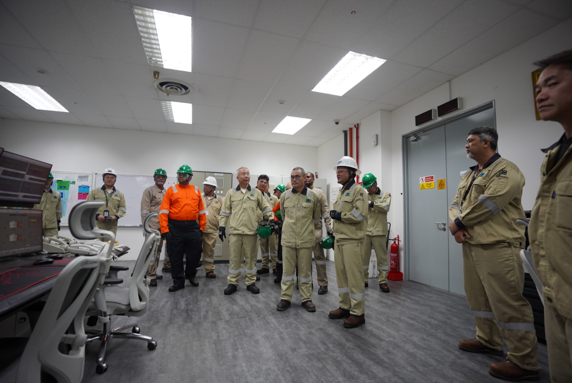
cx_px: 286
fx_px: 270
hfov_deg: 93.2
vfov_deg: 70.5
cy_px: 192
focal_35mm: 17
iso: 800
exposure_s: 1/125
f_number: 2.8
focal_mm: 17
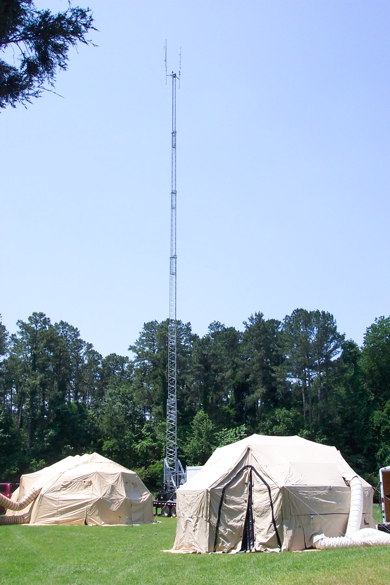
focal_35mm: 38
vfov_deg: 50.7
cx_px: 195
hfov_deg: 35.1
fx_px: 617
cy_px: 292
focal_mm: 8
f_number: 4.8
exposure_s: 1/500
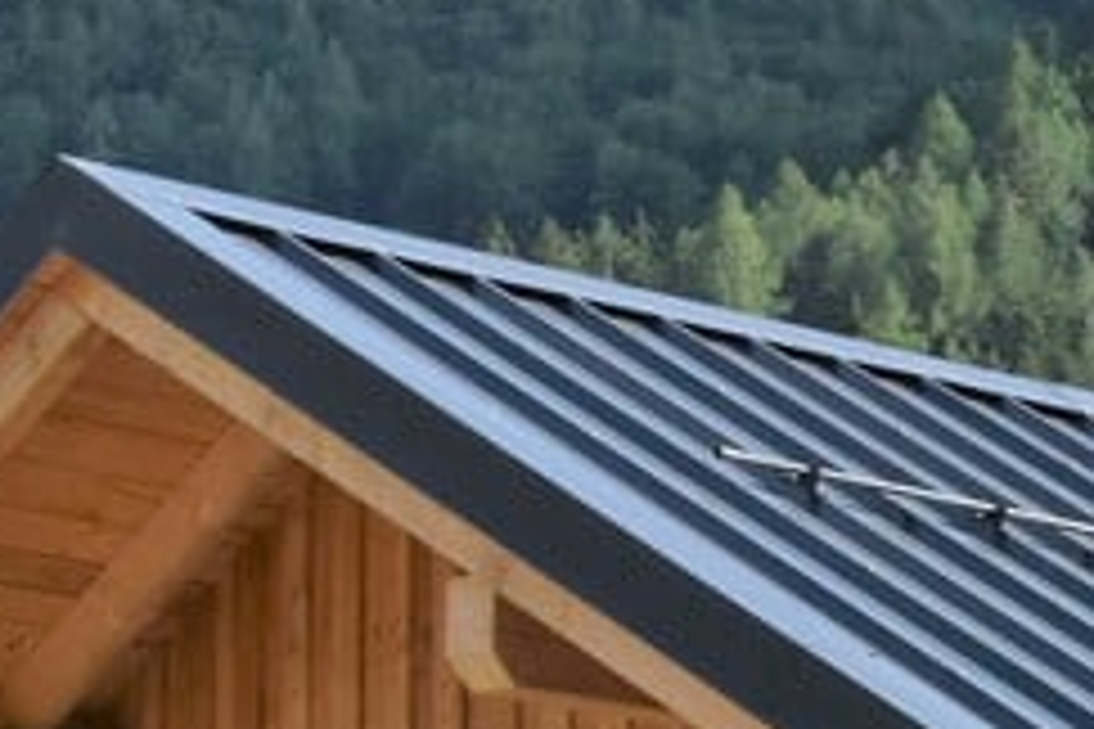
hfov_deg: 9.9
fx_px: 6077
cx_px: 1783
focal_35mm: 200
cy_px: 1706
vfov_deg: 6.6
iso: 400
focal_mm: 24
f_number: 11
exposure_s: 1/500
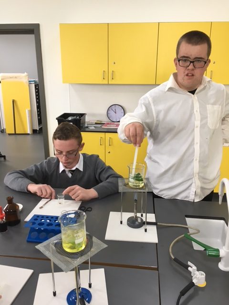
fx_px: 256
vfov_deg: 61.7
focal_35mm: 29
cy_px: 152
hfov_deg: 48.2
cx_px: 114
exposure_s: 1/33
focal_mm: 4.15
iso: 64
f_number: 2.2
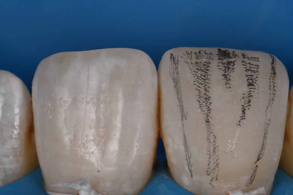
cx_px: 151
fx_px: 1472
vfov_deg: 7.6
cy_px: 99
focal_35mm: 181
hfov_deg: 11.4
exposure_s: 1/160
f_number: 32
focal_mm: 105
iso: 200
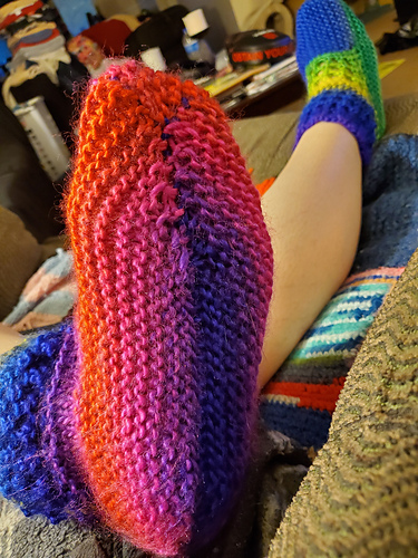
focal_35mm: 26
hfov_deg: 53.1
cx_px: 209
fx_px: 419
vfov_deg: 67.3
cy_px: 279
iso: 400
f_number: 1.5
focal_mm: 4.3
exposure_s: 1/39
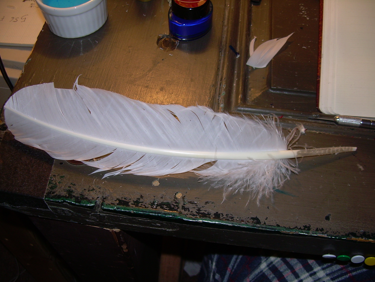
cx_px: 189
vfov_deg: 36.8
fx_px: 422
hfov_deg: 47.9
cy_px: 144
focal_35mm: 39
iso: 50
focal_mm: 6.3
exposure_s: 1/60
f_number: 2.8
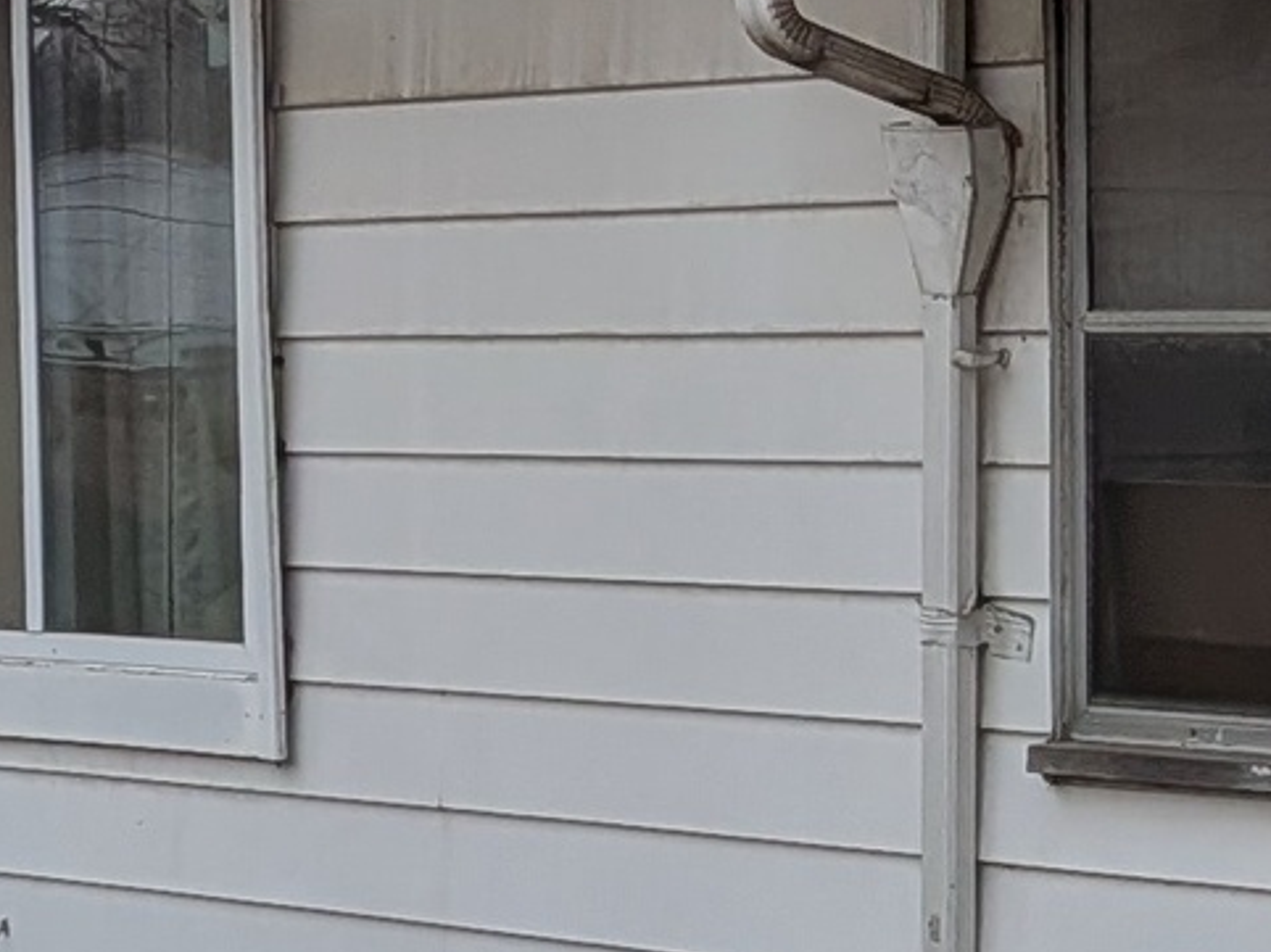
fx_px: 5615
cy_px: 422
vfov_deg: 9.7
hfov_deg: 12.6
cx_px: 1469
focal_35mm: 153
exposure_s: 1/2597
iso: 27
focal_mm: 4.53
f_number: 1.7
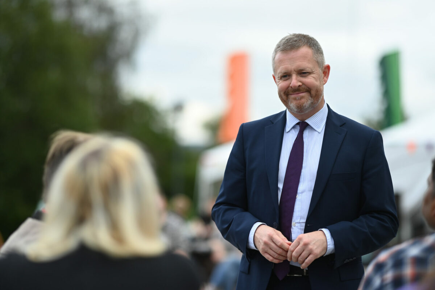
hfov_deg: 19.5
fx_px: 1269
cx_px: 218
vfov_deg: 13.0
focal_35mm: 105
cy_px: 145
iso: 200
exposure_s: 1/2500
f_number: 1.8
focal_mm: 105
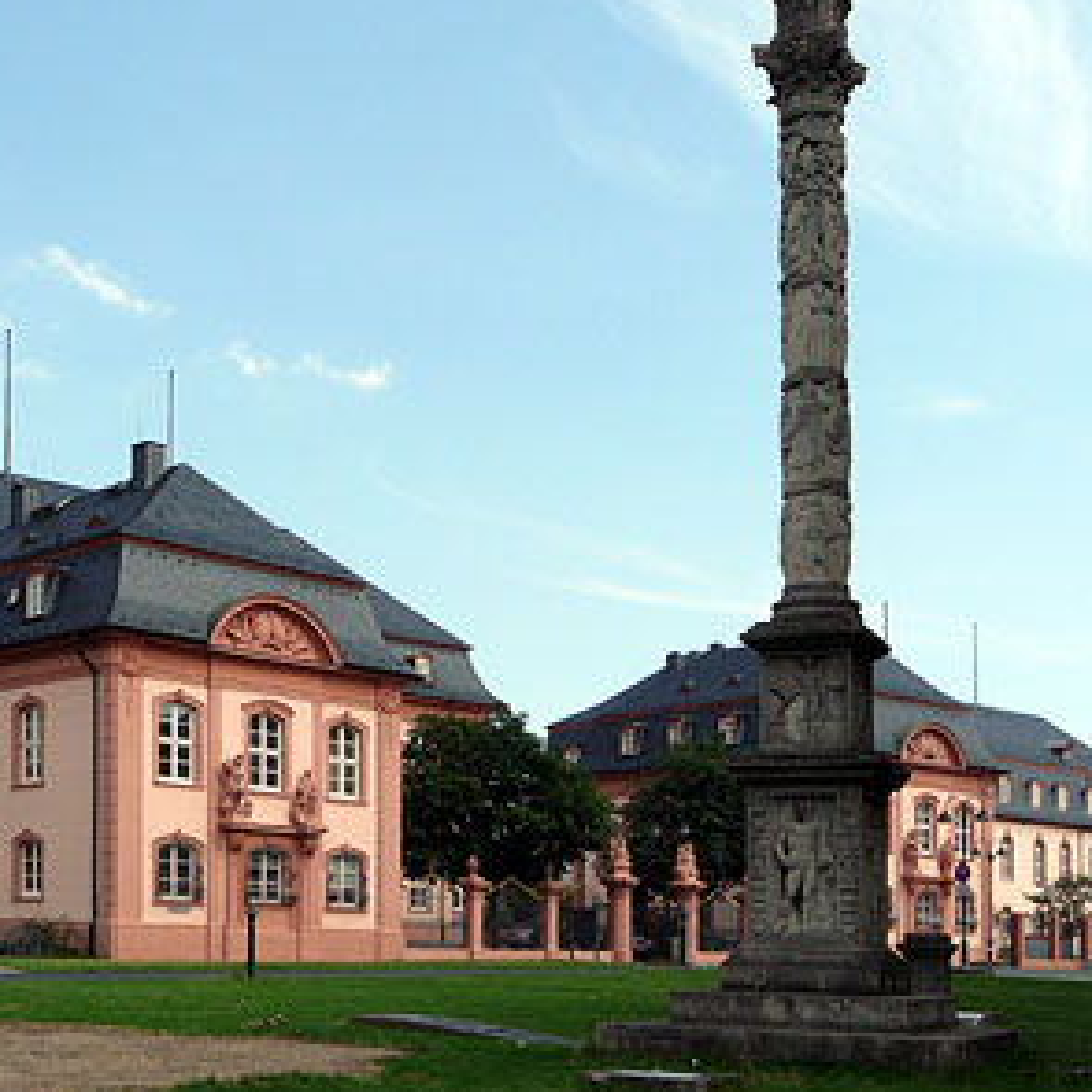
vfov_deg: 35.4
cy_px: 548
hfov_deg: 35.0
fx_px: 1713
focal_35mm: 48
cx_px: 355
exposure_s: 1/400
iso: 100
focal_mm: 5.1
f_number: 6.3
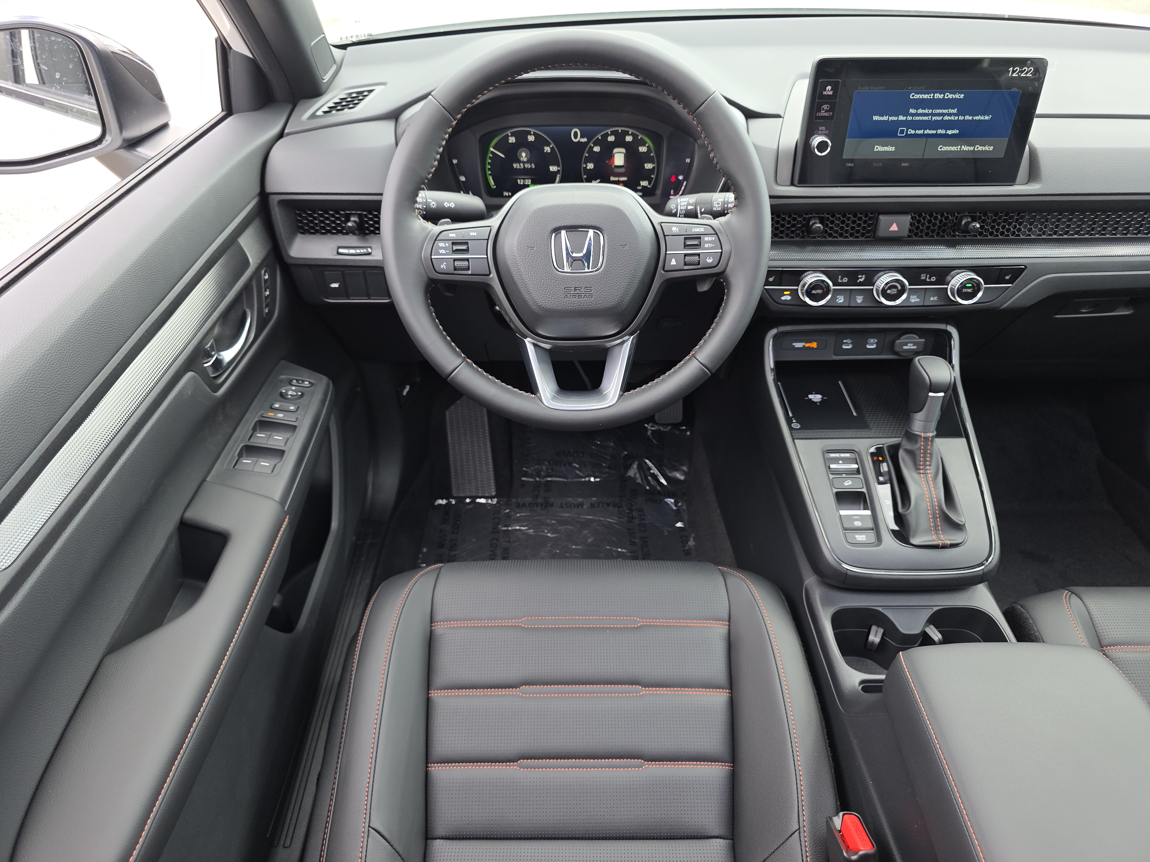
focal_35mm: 23
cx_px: 575
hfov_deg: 73.9
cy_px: 431
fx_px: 764
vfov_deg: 58.9
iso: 50
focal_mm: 6.3
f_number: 1.7
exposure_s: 1/180
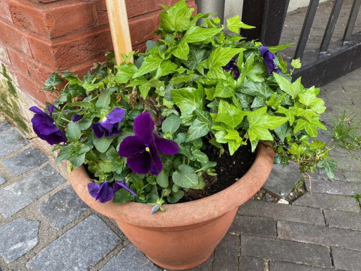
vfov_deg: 53.1
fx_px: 271
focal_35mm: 26
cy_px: 136
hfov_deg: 67.3
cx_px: 180
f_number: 1.8
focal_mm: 4.25
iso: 50
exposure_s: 1/122
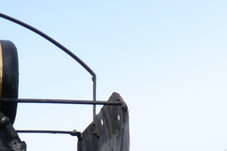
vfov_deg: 7.8
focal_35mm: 168
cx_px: -64
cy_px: 310
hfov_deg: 11.9
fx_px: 1060
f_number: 5
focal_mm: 6.8
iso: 80
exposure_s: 1/250
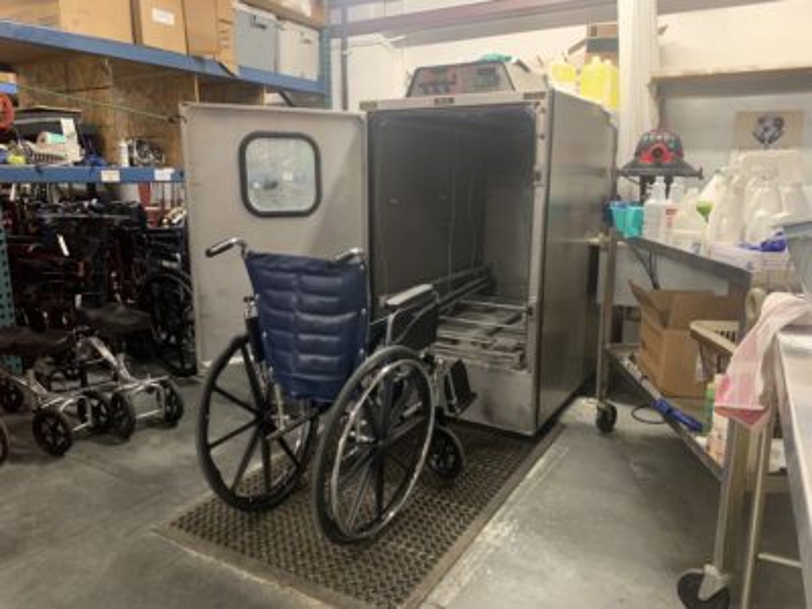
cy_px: 304
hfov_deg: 67.3
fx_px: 610
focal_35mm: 26
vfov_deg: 53.1
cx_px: 406
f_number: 1.8
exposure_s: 1/30
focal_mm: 4.25
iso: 320
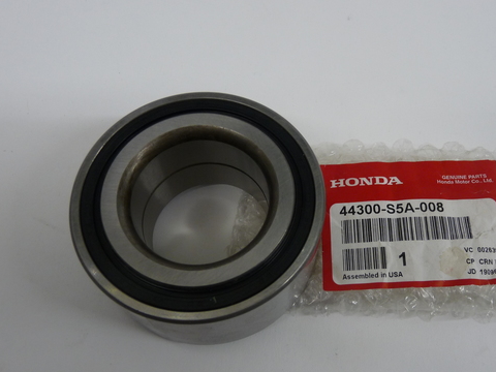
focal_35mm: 36
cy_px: 198
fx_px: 516
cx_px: 316
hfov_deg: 50.7
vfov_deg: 39.6
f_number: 2.8
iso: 125
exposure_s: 1/30
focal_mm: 4.8
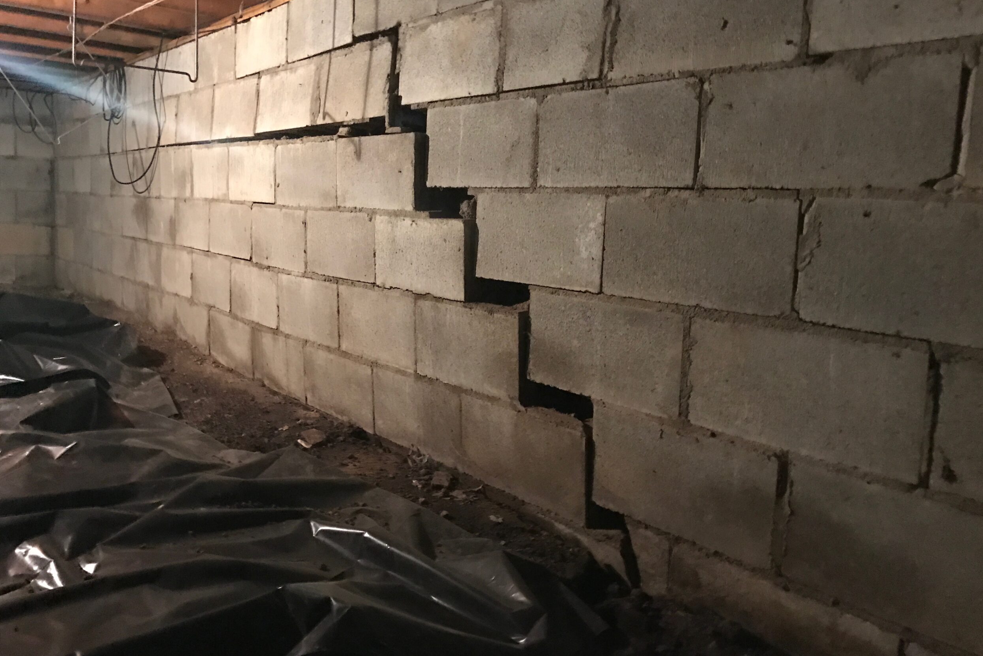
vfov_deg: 43.5
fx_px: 819
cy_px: 289
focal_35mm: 30
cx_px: 487
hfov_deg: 61.9
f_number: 1.8
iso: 100
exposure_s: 1/4
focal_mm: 3.99
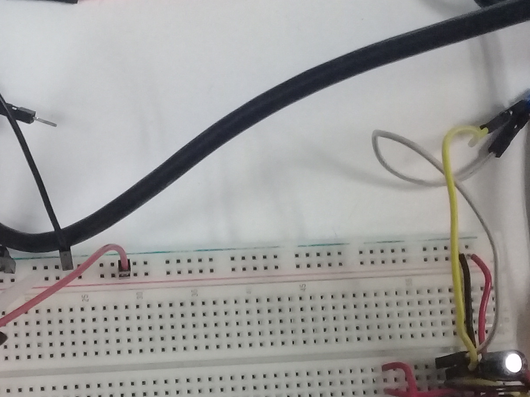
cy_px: 334
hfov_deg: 22.9
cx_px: 95
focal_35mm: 84
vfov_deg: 17.4
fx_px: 1286
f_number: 2.2
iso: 200
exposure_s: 1/40
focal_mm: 3.3
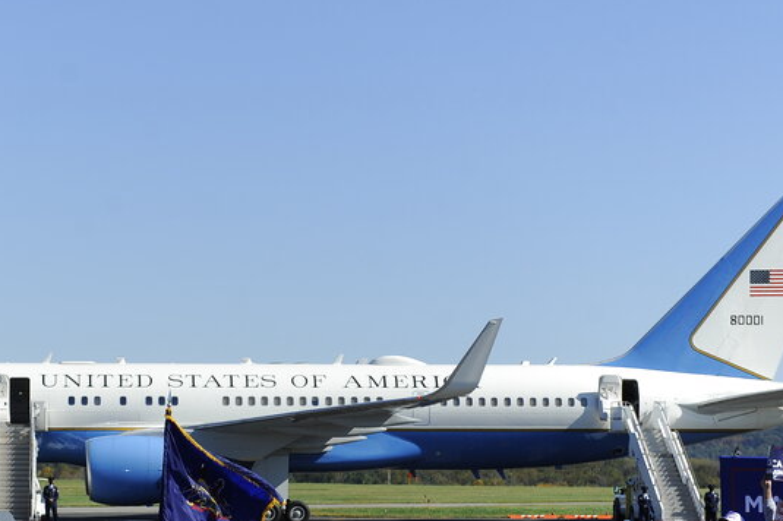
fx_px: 2913
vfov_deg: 10.2
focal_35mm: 134
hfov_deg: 15.2
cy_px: 479
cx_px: 203
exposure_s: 1/2500
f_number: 4
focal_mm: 70
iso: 200
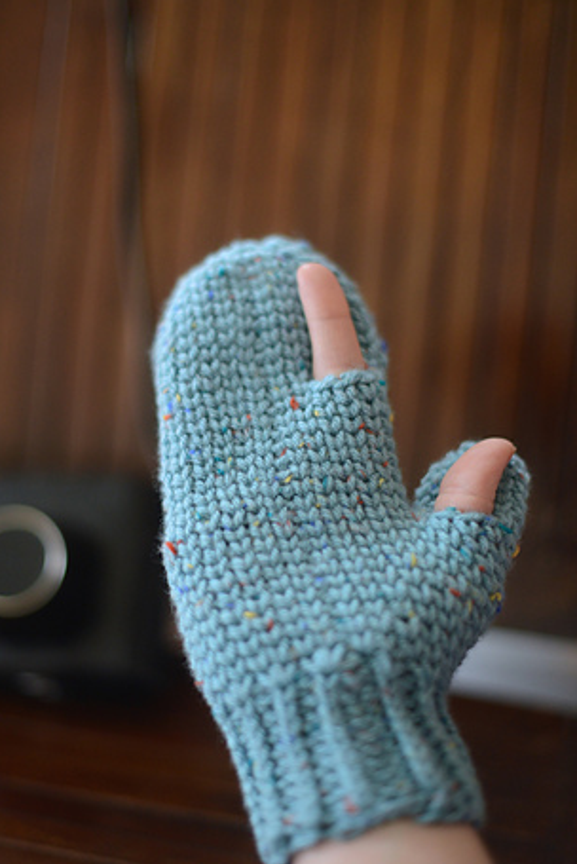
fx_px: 1320
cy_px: 441
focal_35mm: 55
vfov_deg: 36.2
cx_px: 277
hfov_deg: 24.7
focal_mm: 50
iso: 1600
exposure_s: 1/160
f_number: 1.4
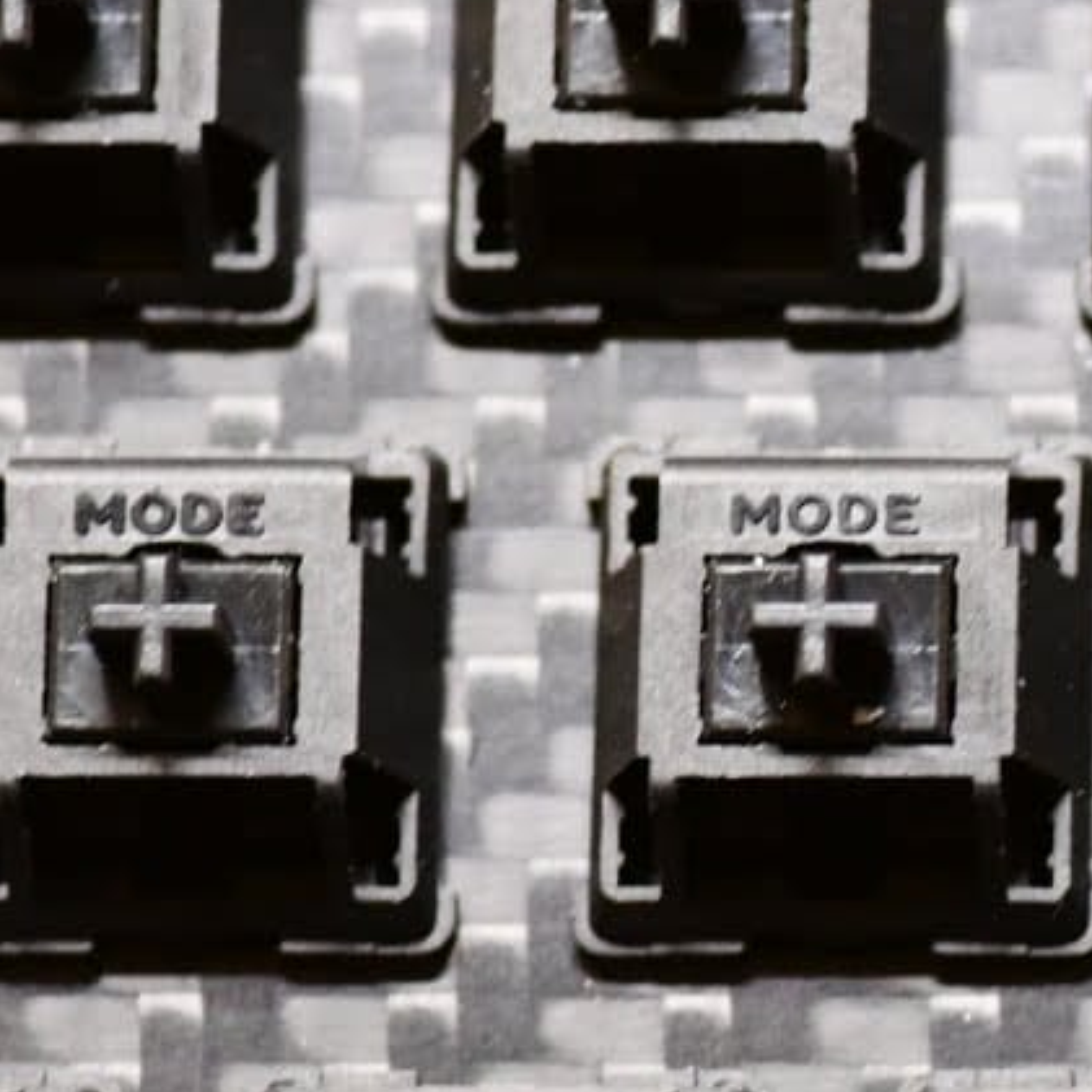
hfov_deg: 4.0
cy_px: 682
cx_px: 1432
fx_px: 15739
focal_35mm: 441
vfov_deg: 4.0
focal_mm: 90
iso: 4500
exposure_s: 1/60
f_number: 5.6
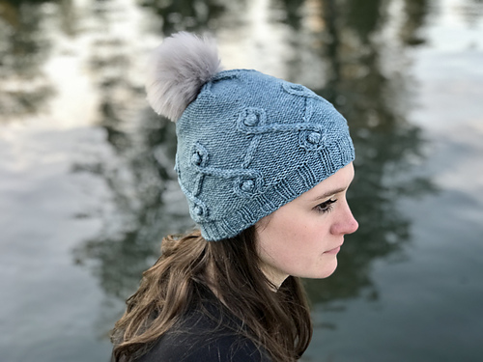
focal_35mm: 57
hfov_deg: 33.8
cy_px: 181
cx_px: 242
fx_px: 795
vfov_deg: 25.7
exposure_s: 1/60
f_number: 2.8
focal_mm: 6.6
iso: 32
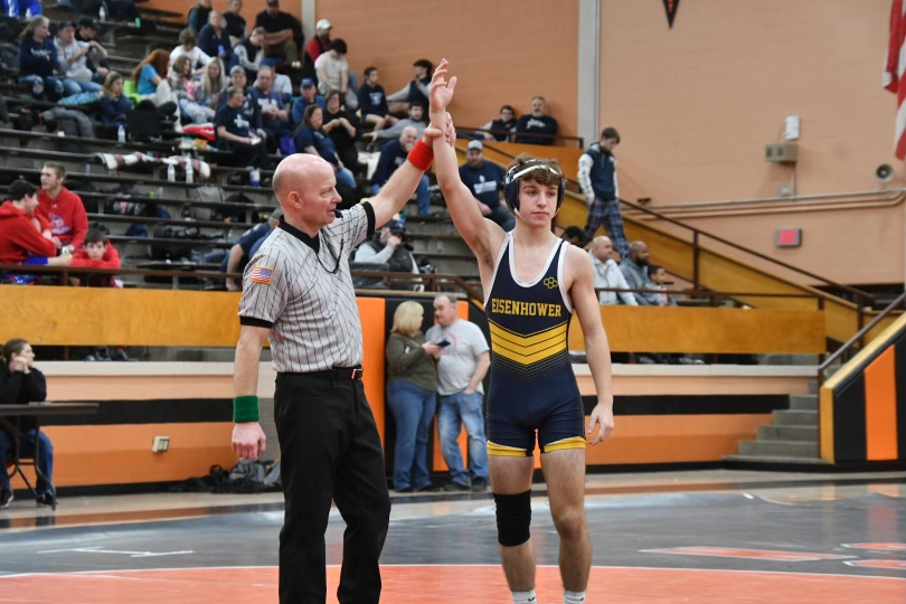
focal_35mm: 112
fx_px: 2831
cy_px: 302
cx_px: 453
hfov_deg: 18.2
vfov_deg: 12.2
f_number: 5
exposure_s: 1/160
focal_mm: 75
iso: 2200
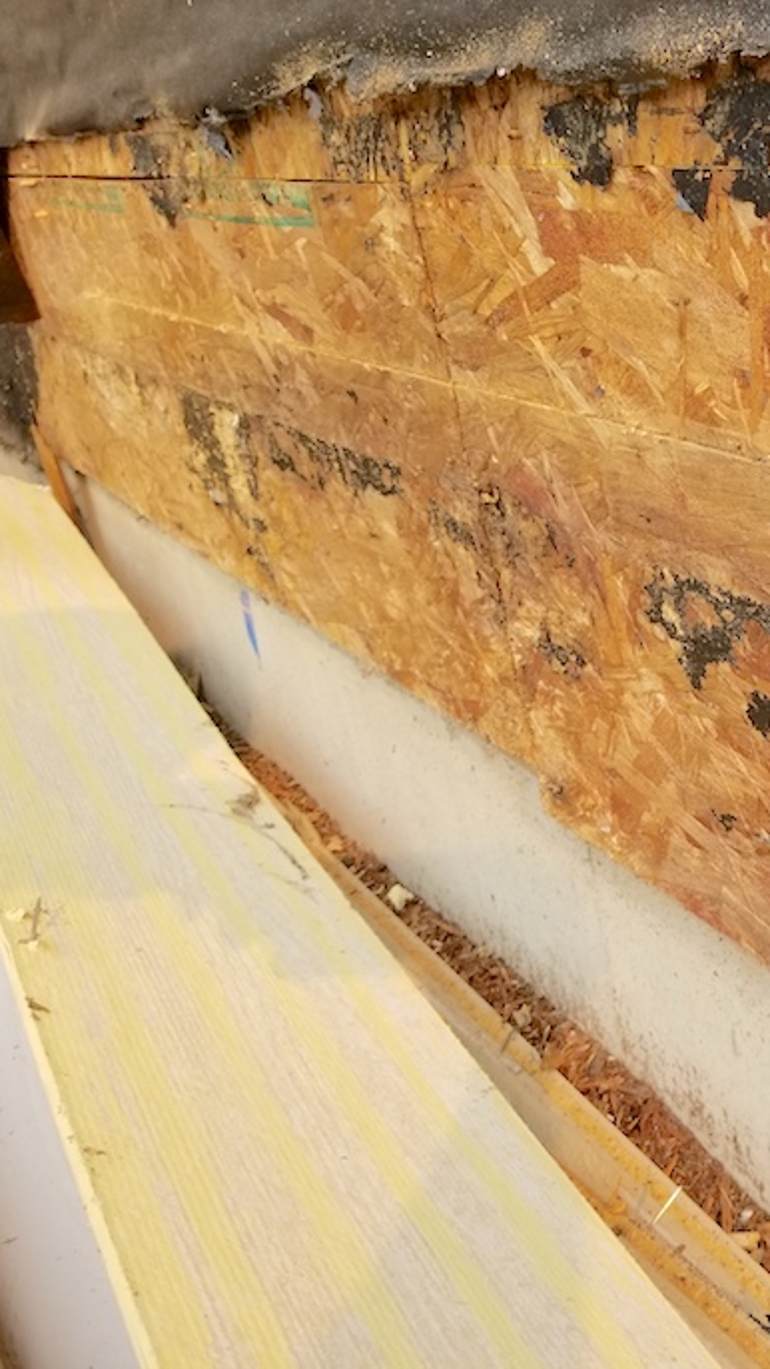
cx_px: 880
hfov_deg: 28.0
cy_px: 684
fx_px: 1379
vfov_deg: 52.8
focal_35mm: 38
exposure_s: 1/384
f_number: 1.7
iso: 50
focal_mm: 4.25
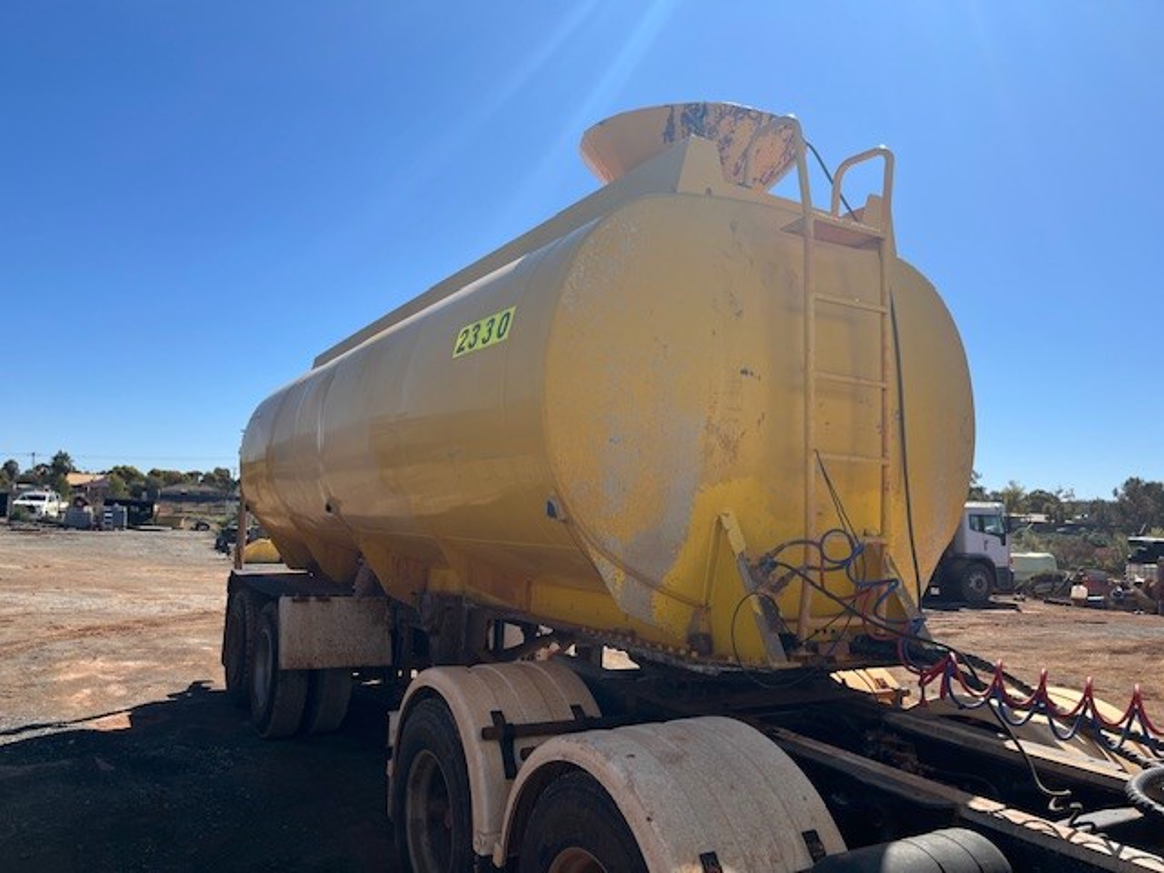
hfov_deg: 67.3
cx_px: 582
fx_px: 874
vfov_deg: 53.1
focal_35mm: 26
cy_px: 436
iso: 50
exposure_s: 1/3745
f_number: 1.6
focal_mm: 5.1
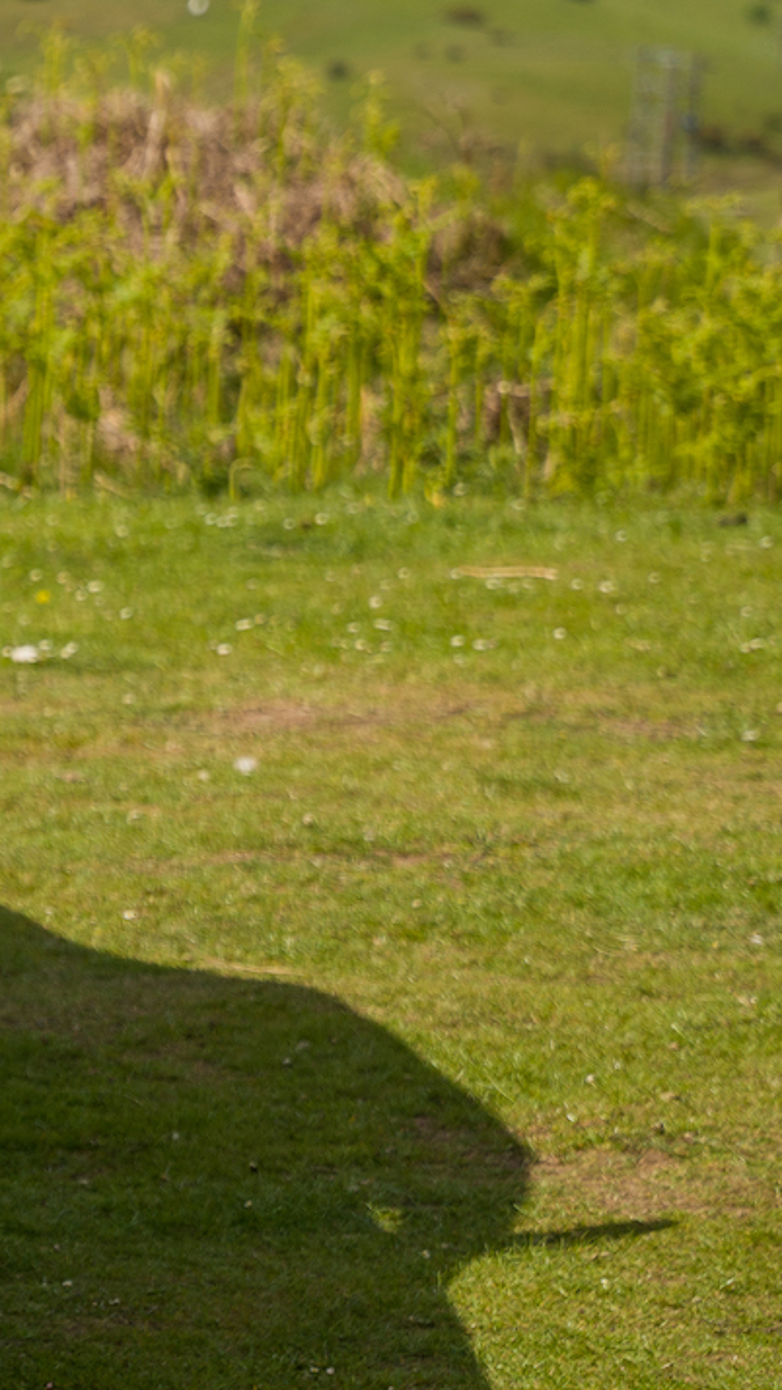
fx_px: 7560
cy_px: 684
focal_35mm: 205
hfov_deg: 5.7
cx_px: -1037
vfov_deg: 10.5
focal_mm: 70
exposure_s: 1/800
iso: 200
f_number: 4
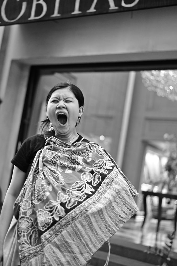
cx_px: 88
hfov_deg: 27.0
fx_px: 369
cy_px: 133
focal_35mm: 50
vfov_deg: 39.6
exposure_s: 1/1000
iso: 3600
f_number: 1.8
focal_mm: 50
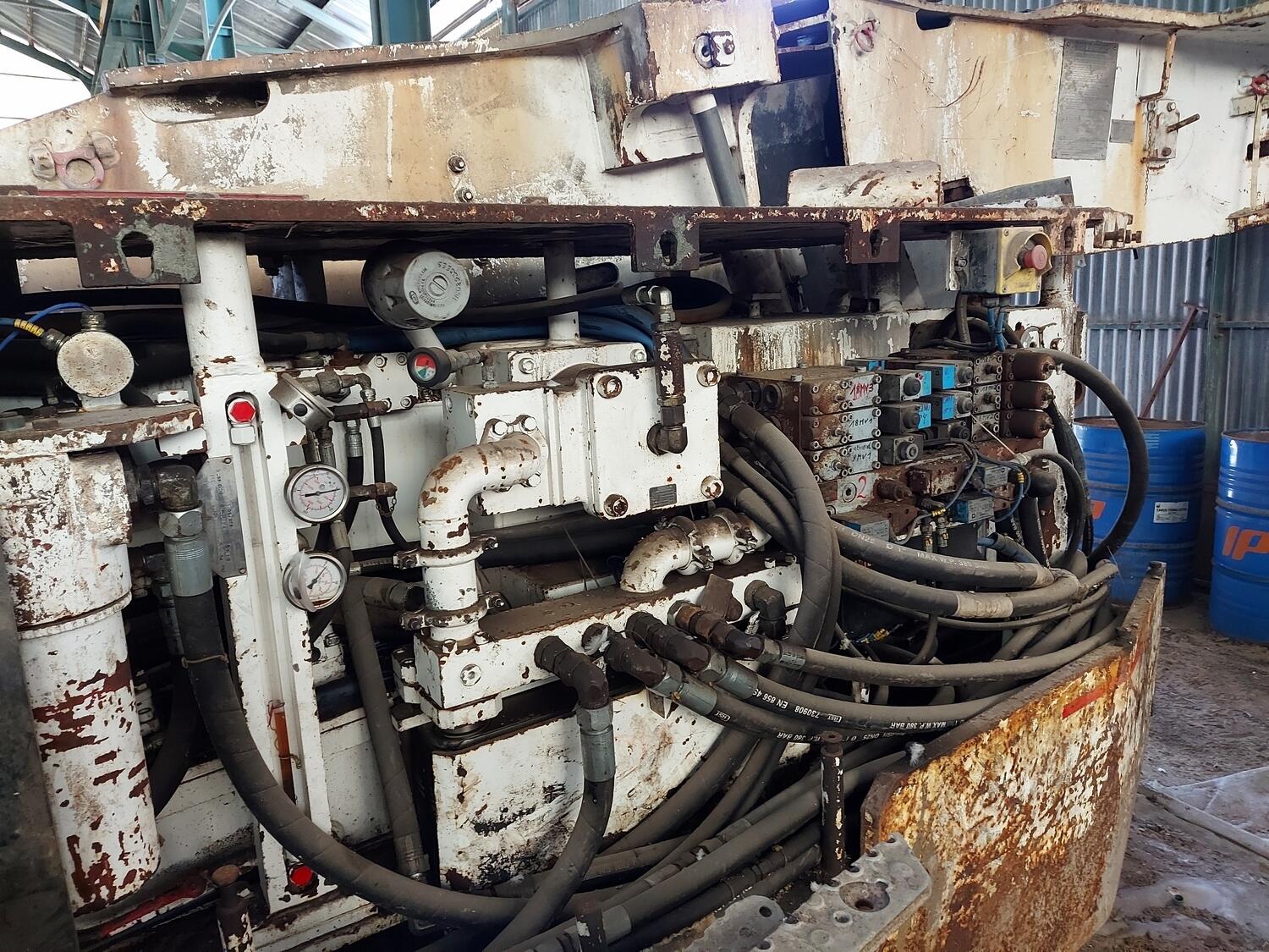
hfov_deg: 71.6
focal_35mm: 24
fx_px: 880
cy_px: 476
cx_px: 634
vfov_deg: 56.8
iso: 250
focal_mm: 5.23
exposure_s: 1/40
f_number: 1.8
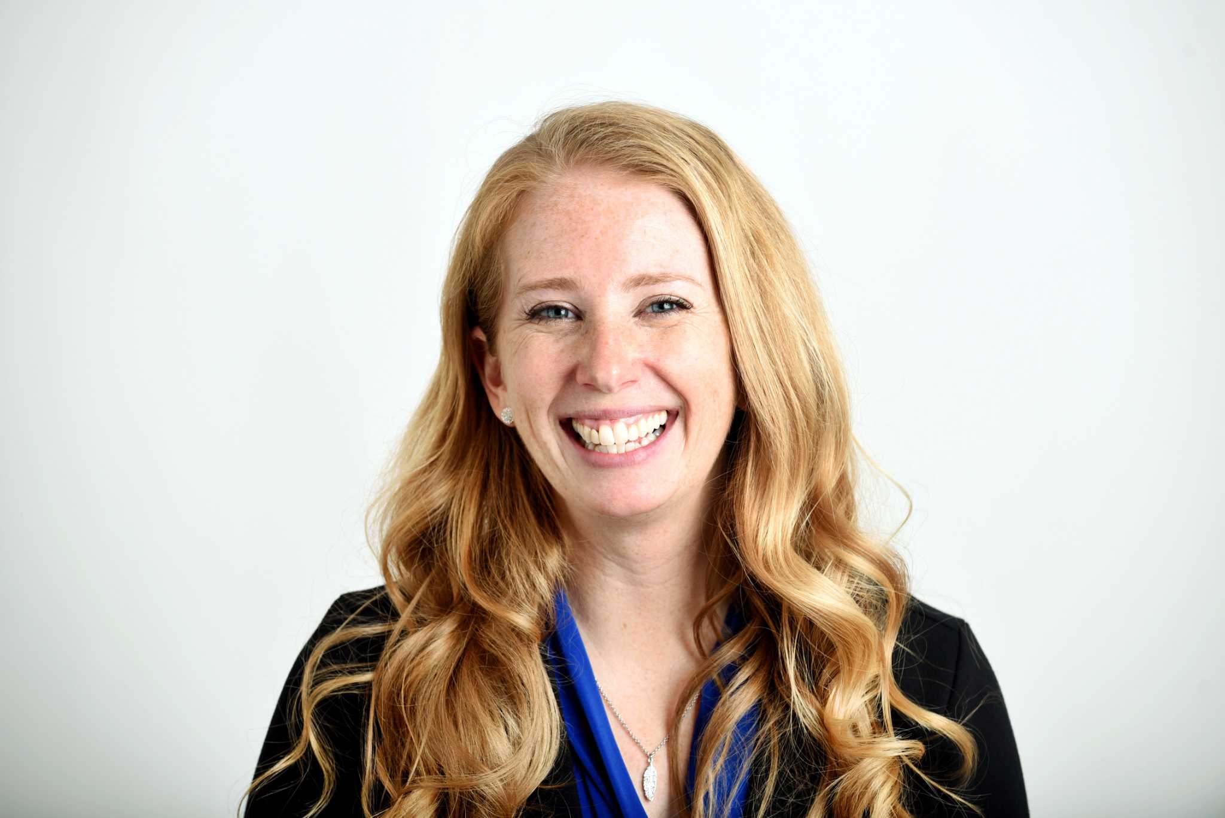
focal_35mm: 175
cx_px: 612
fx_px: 5957
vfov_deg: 7.9
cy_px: 409
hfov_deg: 11.7
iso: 100
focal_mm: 175
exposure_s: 1/200
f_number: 8
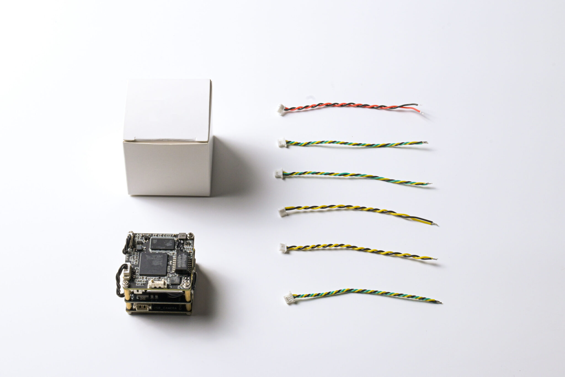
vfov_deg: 12.7
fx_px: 1695
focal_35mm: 108
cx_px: 282
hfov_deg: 18.9
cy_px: 188
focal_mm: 72
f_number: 18
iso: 640
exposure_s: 1/25
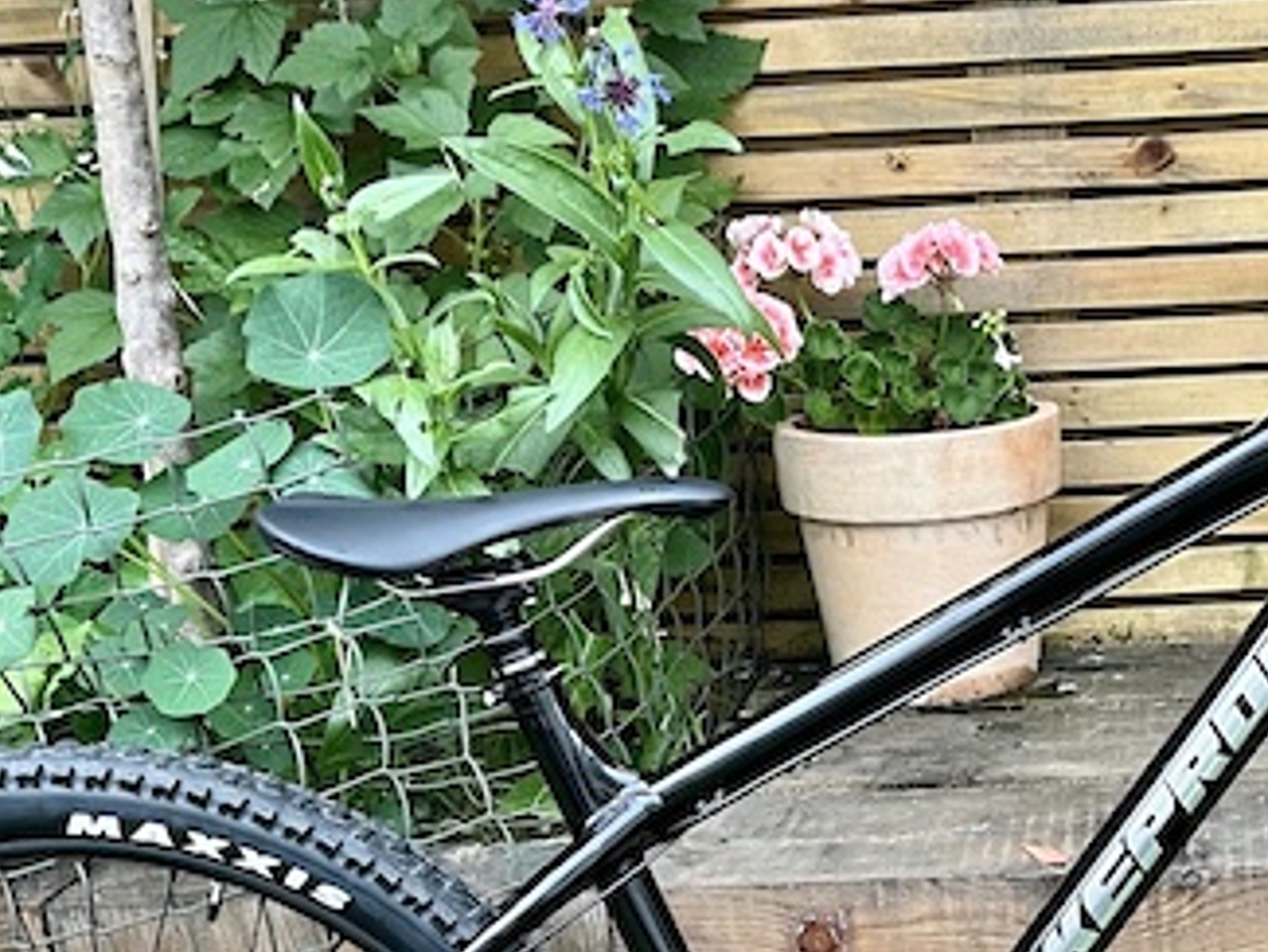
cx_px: 1092
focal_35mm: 64
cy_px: 874
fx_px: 2345
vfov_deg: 22.3
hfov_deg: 29.3
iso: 200
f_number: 1.6
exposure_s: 1/60
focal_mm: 5.1
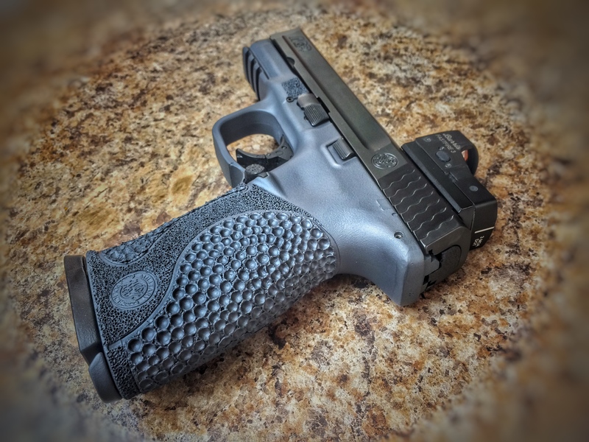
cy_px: 221
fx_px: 493
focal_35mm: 29
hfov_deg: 61.7
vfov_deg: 48.2
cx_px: 294
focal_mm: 4.15
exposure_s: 1/30
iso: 160
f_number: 2.2
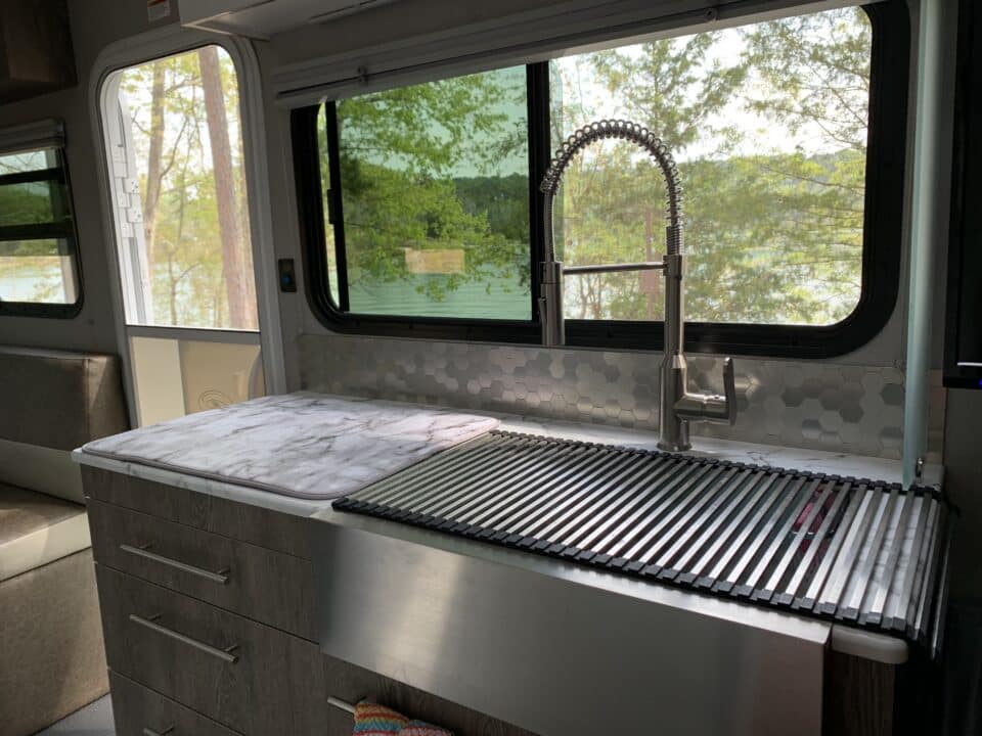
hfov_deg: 67.3
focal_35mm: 26
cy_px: 368
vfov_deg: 53.1
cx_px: 491
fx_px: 738
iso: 32
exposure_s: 1/122
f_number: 1.8
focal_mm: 4.25
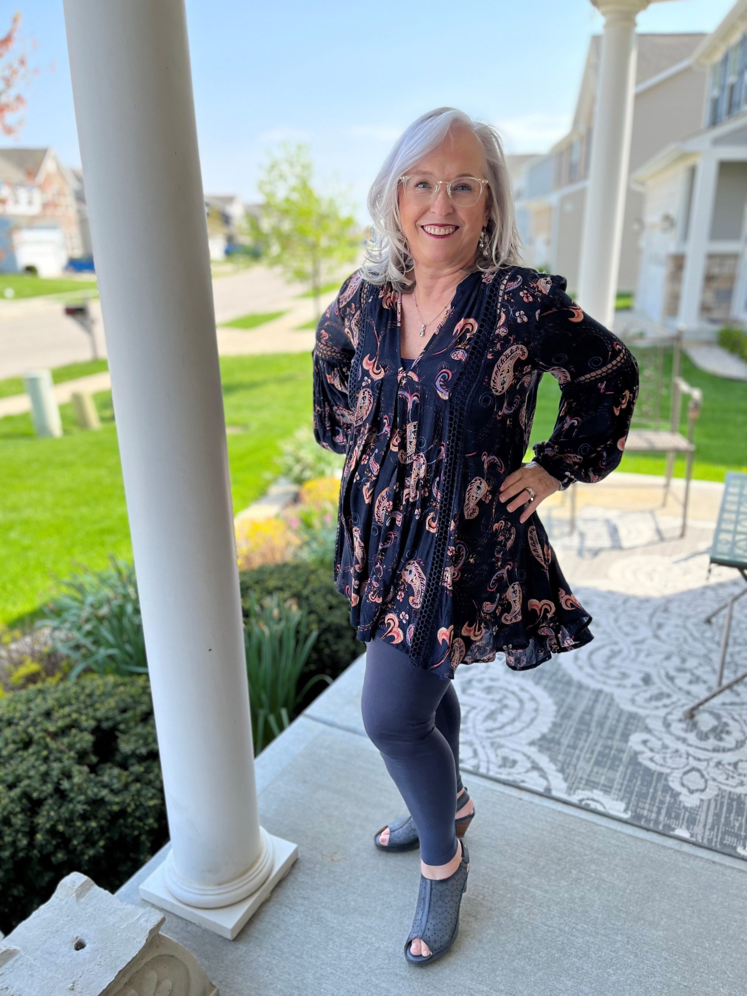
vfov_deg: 67.3
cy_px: 498
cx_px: 374
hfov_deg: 53.1
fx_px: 748
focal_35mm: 26
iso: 50
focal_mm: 5.1
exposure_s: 1/727
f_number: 1.6
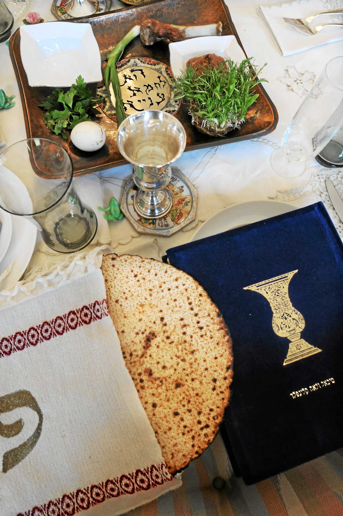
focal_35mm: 21
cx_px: 172
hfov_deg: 59.4
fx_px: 301
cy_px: 258
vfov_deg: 81.3
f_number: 7.1
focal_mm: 14
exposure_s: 1/30
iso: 800
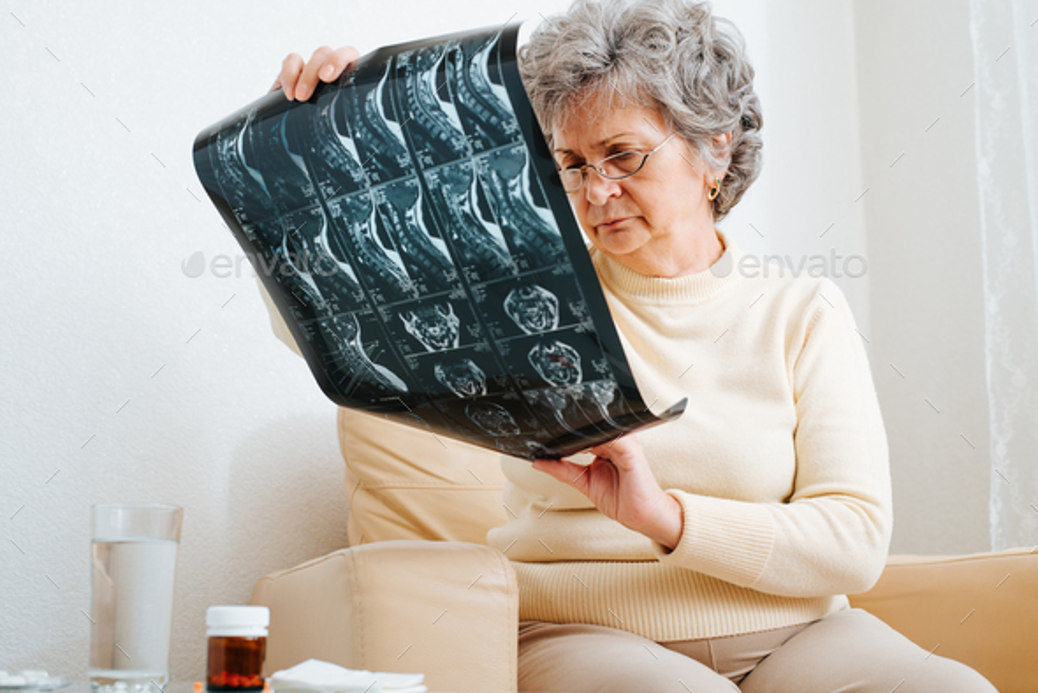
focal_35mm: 50
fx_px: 1442
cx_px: 519
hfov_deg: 39.6
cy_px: 346
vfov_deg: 27.0
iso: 100
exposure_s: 1/160
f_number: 4
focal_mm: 50
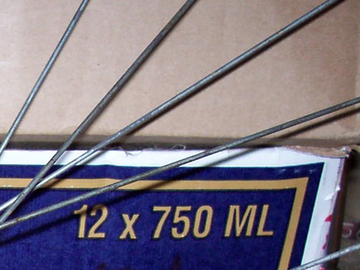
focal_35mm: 128
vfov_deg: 11.1
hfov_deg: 14.1
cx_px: -222
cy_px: 422
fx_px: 1331
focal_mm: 5.6
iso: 80
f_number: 2.7
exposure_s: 1/64
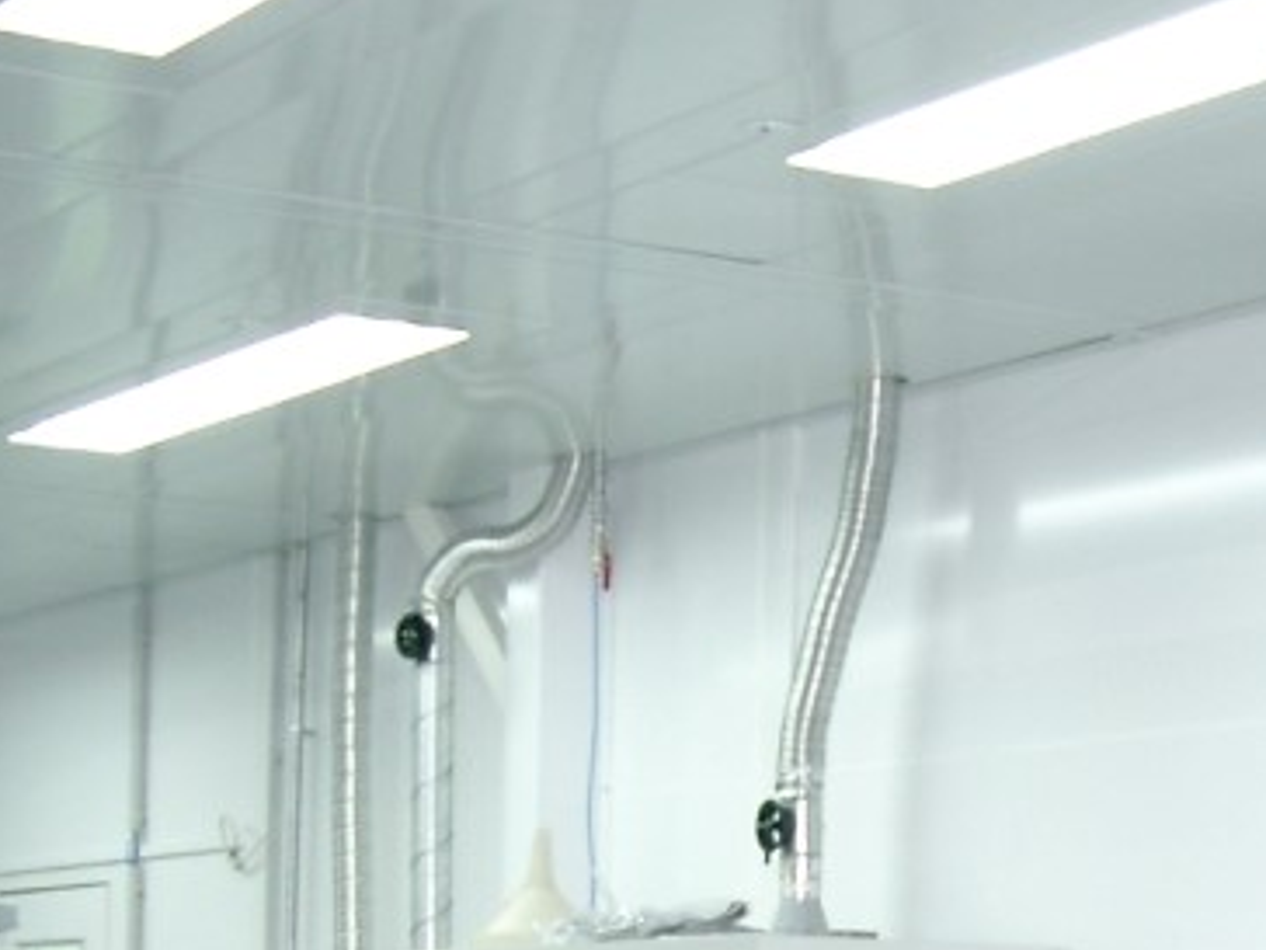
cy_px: 1079
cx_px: 977
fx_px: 3804
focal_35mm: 104
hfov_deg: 18.8
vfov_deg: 13.9
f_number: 2.6
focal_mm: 7.6
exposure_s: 1/60
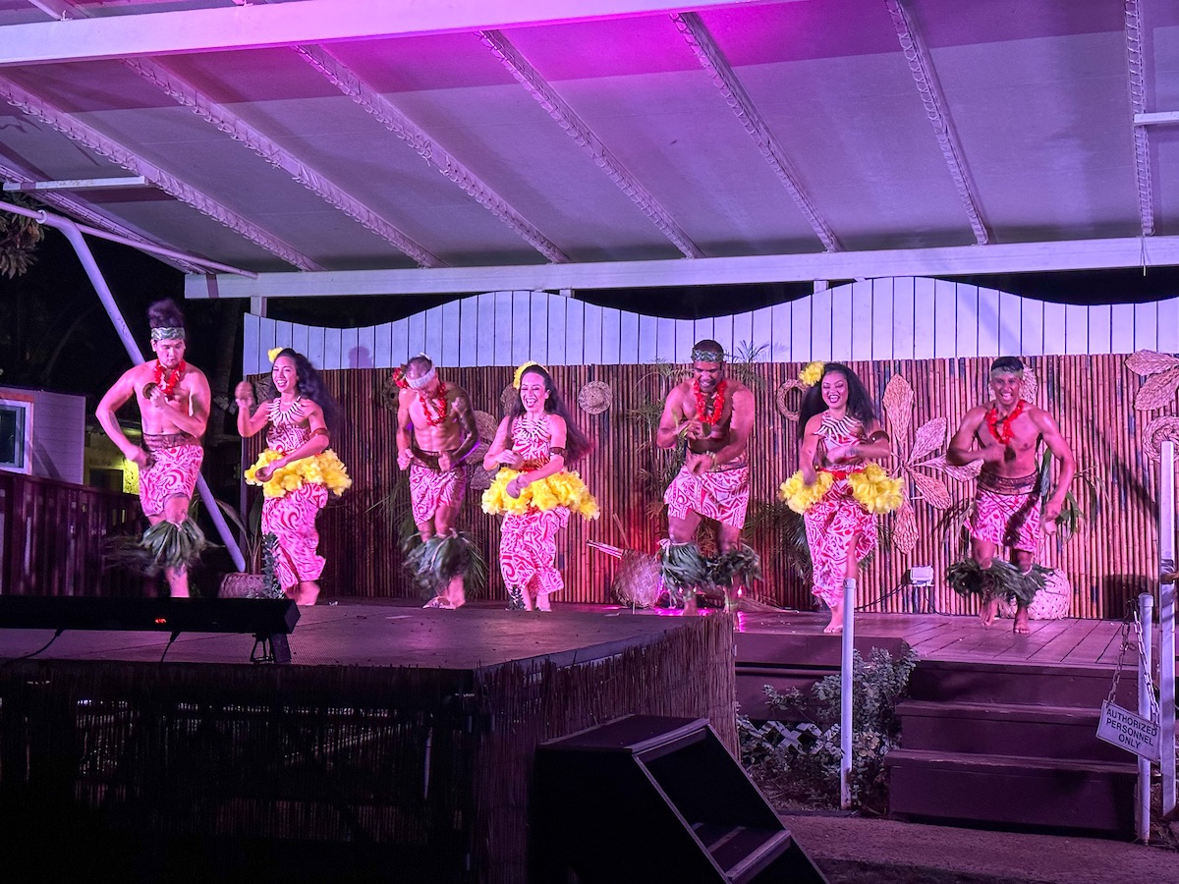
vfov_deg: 30.3
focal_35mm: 48
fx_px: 1635
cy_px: 442
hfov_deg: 39.7
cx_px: 590
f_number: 1.8
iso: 250
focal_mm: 6.86
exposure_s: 1/50
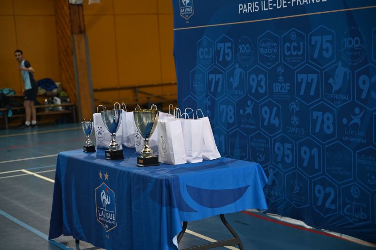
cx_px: 188
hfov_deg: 28.9
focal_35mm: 70
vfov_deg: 19.4
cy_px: 125
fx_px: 730
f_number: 2.8
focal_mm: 70
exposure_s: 1/125
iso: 500
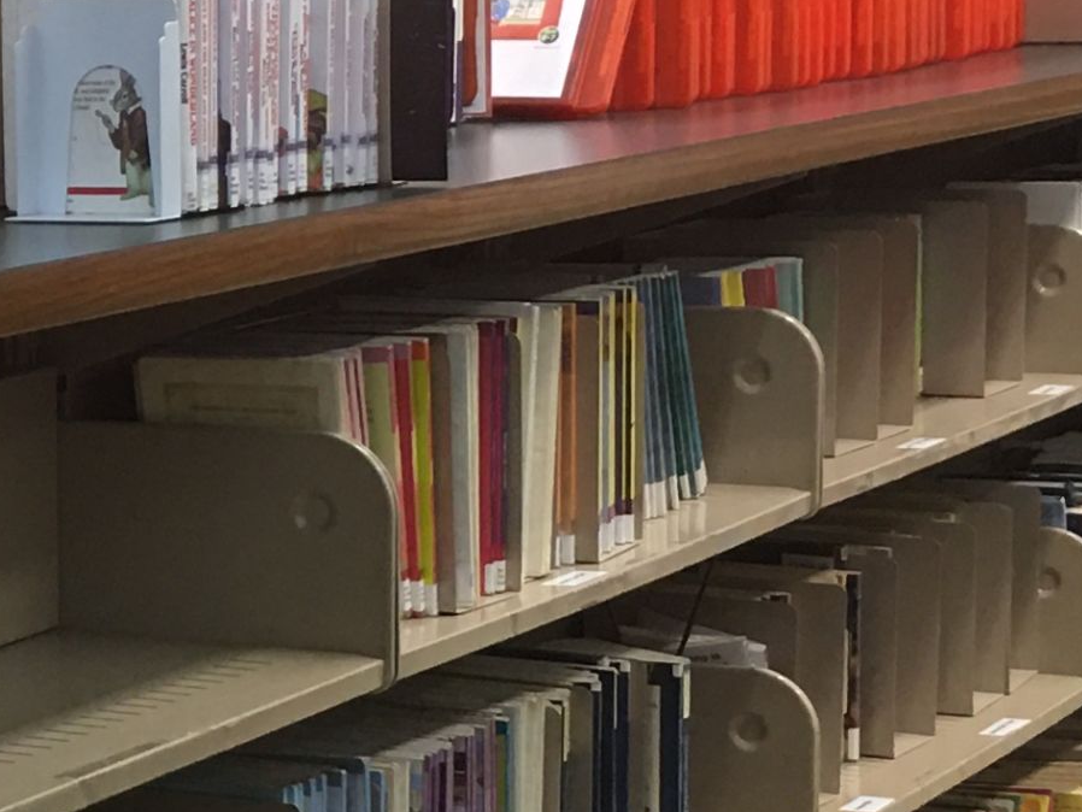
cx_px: -743
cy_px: 593
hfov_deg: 14.4
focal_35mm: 124
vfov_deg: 11.9
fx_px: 3877
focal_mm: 4.15
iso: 40
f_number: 2.2
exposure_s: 1/15
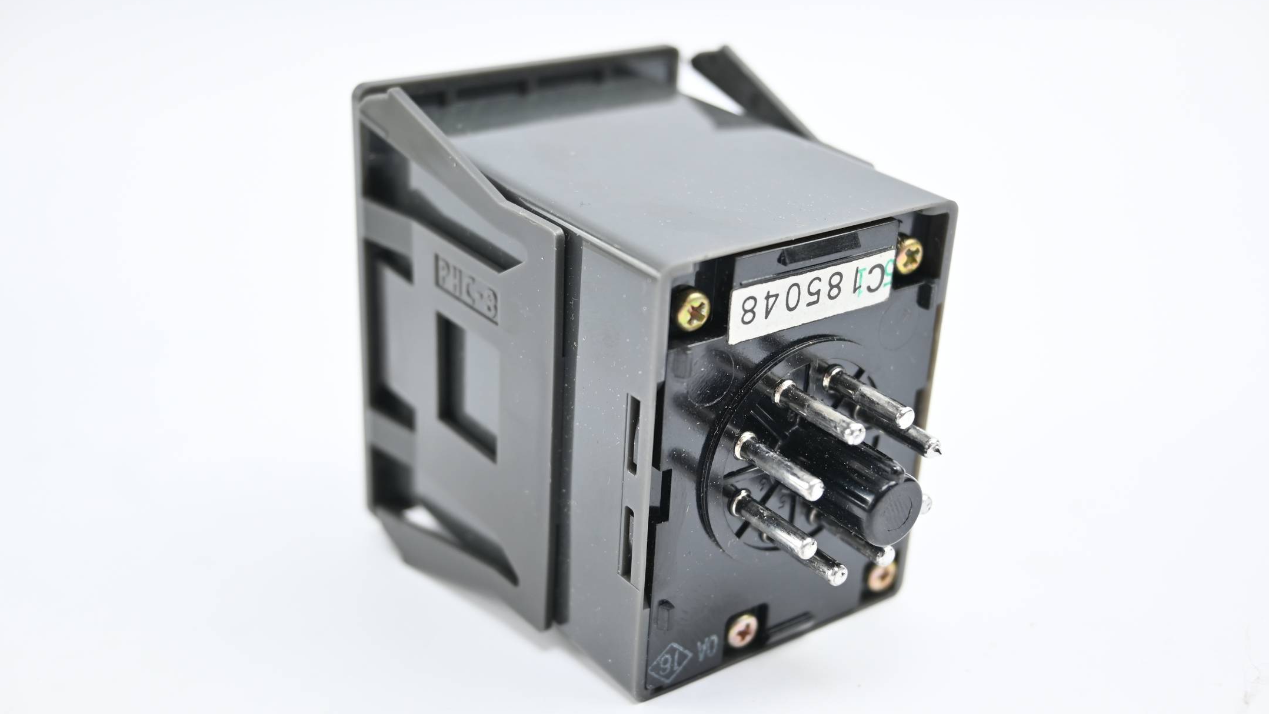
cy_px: 377
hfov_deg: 47.1
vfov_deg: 27.6
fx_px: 1456
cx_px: 635
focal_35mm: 43
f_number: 4.5
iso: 110
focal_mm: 27.5
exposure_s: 1/40
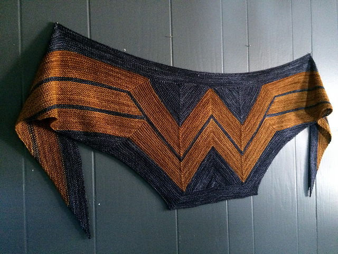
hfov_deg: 61.7
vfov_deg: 48.2
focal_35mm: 29
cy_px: 127
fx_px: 283
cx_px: 169
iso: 500
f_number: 2.2
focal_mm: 4.15
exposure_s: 1/15
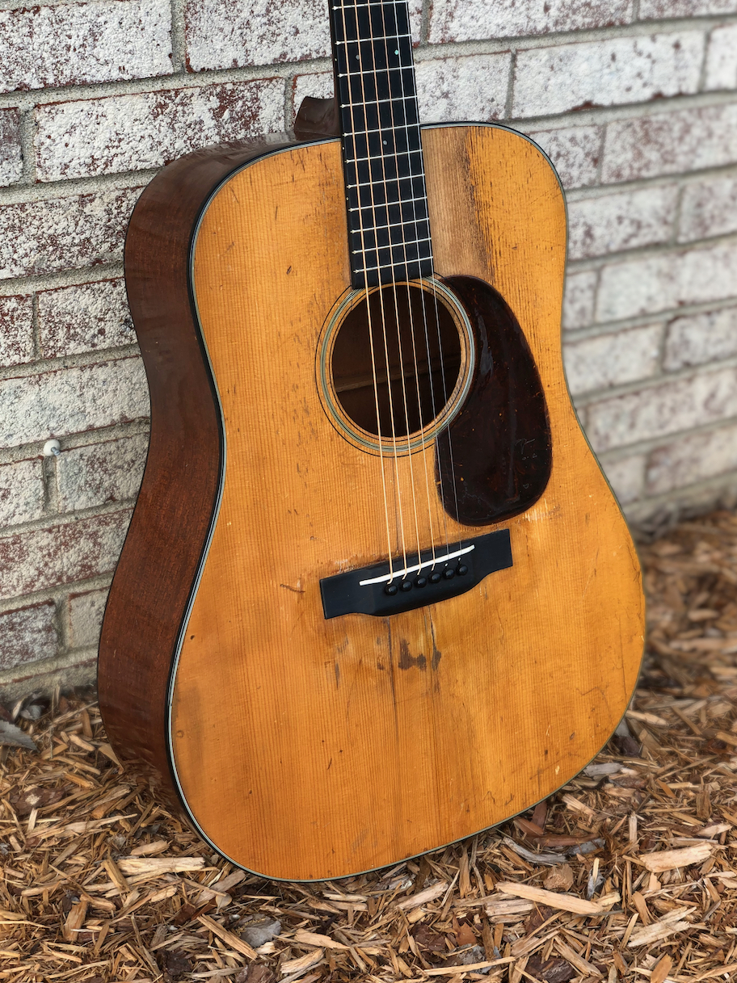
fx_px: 1619
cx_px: 341
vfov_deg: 33.8
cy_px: 506
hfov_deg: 25.6
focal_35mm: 57
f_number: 2.4
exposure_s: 1/133
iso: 16
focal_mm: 6
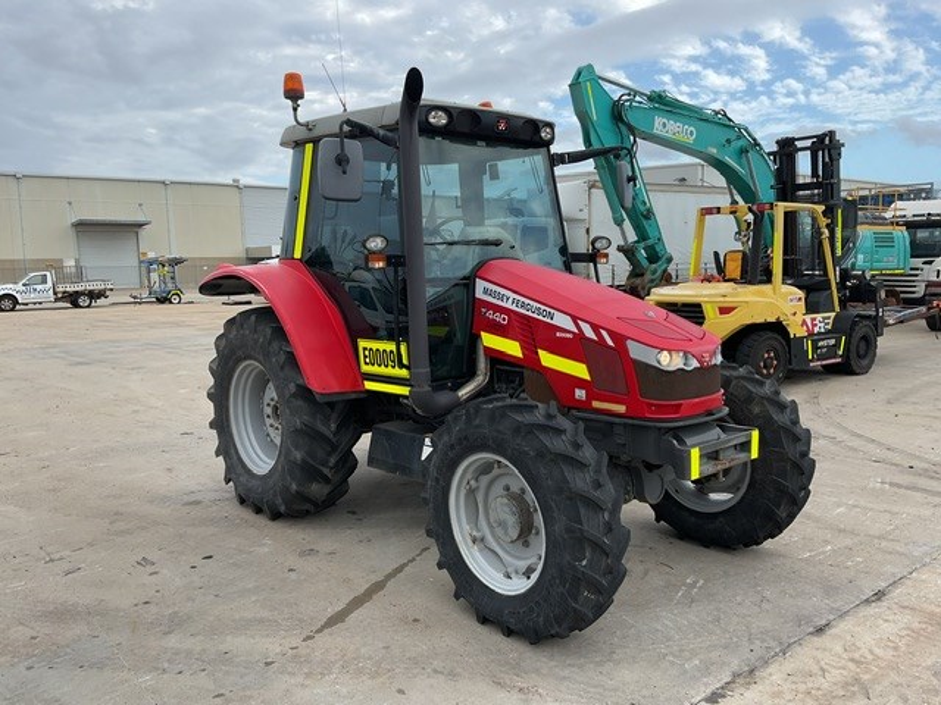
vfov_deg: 48.2
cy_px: 352
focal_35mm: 29
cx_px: 470
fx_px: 788
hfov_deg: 61.7
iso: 16
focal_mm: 3
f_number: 1.8
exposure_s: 1/495
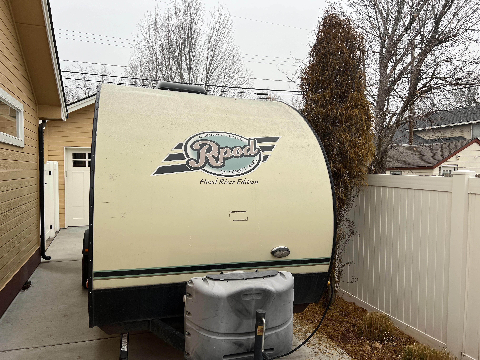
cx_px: 240
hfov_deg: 67.3
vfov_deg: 53.1
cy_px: 180
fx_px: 361
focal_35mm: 26
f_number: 1.5
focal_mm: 5.7
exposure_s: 1/238
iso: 40
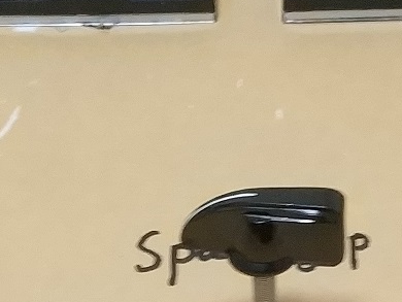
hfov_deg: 12.0
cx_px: 272
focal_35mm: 164
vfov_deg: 8.8
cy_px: 497
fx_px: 1906
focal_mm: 4.5
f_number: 2
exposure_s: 1/17
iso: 676
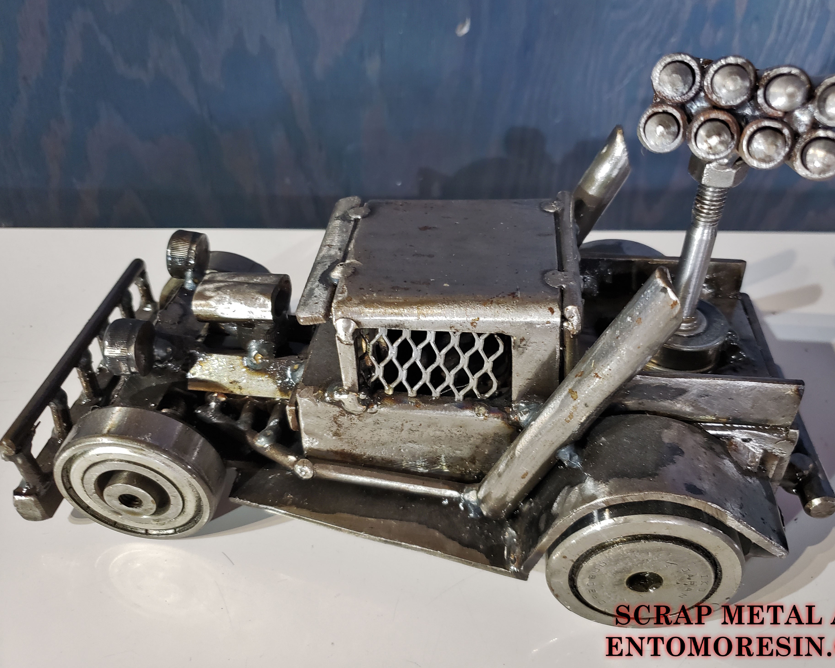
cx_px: 457
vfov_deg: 51.5
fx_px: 692
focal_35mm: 28
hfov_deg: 62.1
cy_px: 328
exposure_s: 1/24
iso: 250
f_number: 1.5
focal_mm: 4.3
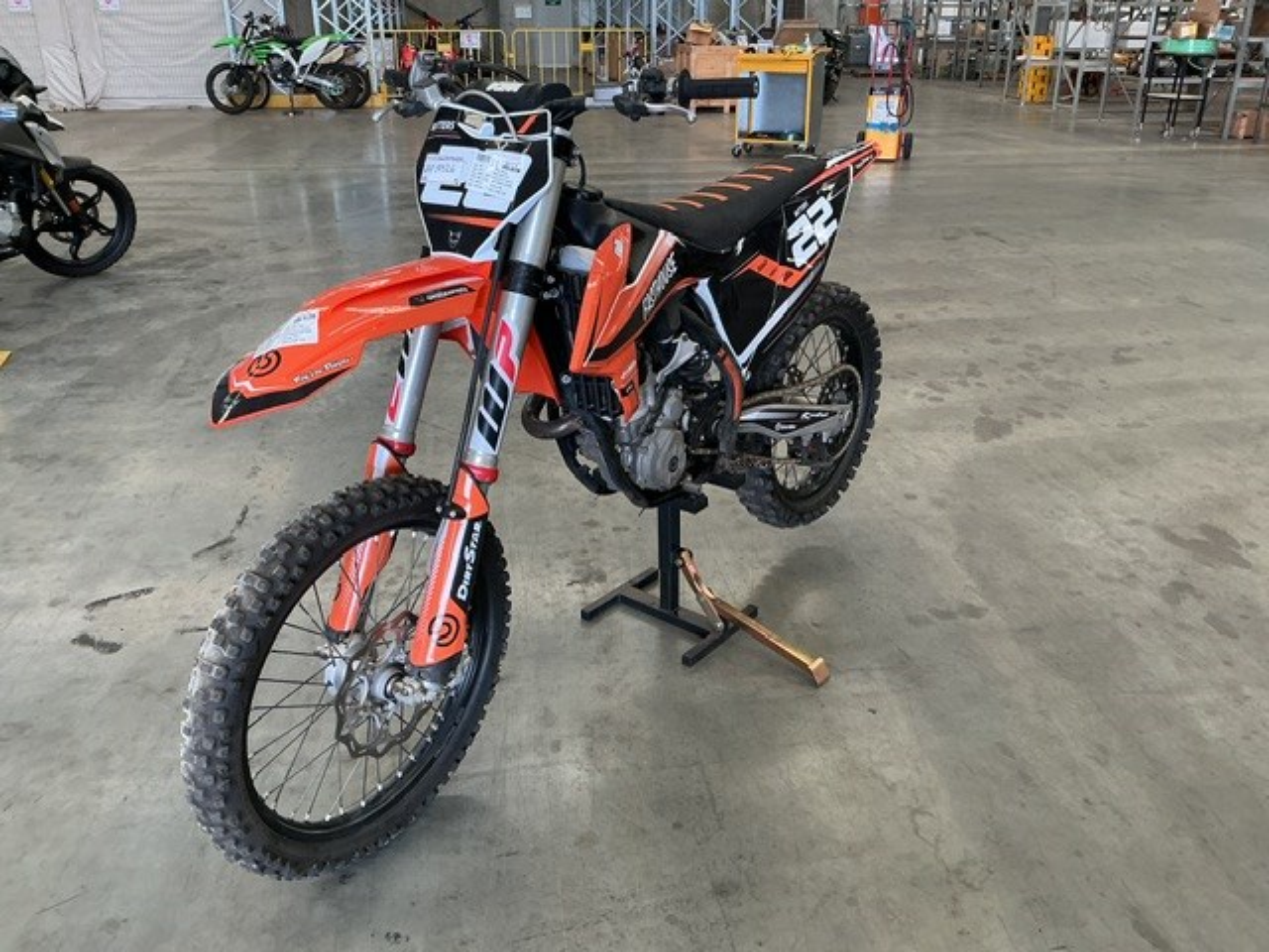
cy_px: 476
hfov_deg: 61.7
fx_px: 1063
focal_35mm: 29
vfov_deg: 48.2
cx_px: 634
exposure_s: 1/50
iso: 64
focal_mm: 3
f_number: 1.8
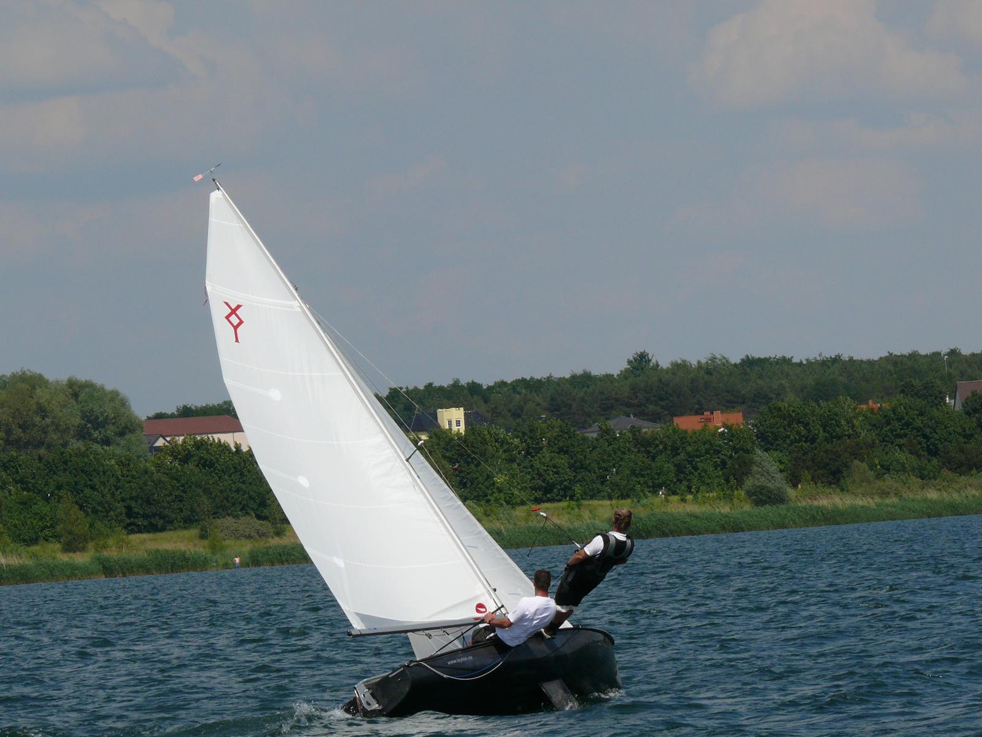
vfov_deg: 5.5
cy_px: 368
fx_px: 7631
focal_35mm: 269
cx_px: 491
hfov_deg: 7.4
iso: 100
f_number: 8
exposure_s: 1/500
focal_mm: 50.9
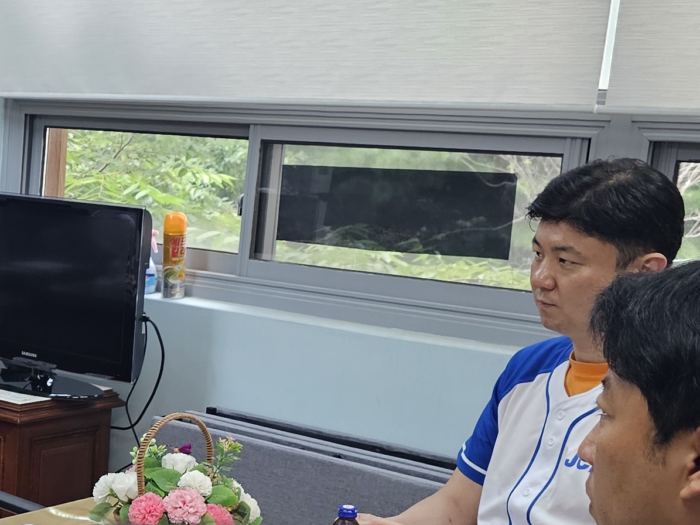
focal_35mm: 77
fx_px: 1557
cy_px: 455
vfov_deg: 18.9
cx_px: -206
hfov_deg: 22.7
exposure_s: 1/120
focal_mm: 6.3
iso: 160
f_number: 1.7
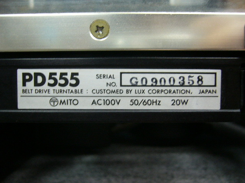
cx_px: 122
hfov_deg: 52.6
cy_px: 92
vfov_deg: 40.7
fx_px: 248
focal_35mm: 35
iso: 125
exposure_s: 1/10
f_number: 2.8
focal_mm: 5.8
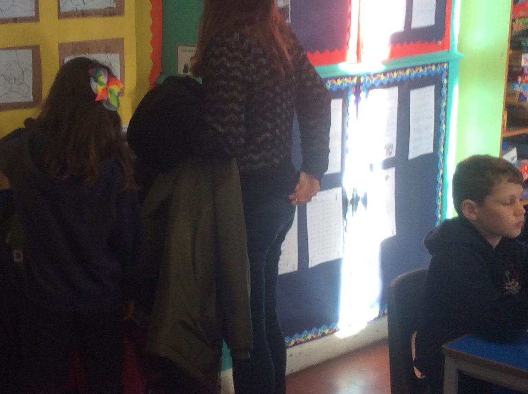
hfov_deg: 26.7
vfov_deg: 20.4
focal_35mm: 72
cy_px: 206
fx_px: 1096
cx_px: 122
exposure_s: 1/50
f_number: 2.4
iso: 40
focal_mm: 3.3
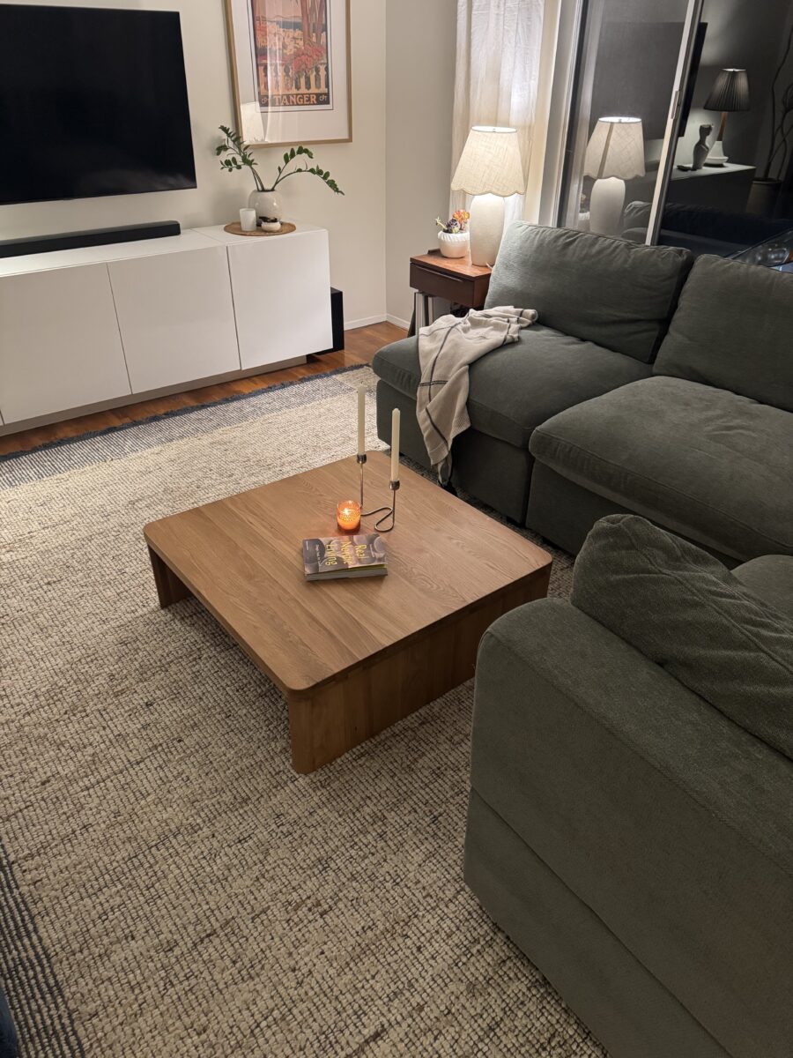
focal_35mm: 24
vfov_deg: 71.6
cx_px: 396
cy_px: 529
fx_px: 733
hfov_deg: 56.8
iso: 640
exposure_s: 1/40
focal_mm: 6.76
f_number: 1.78
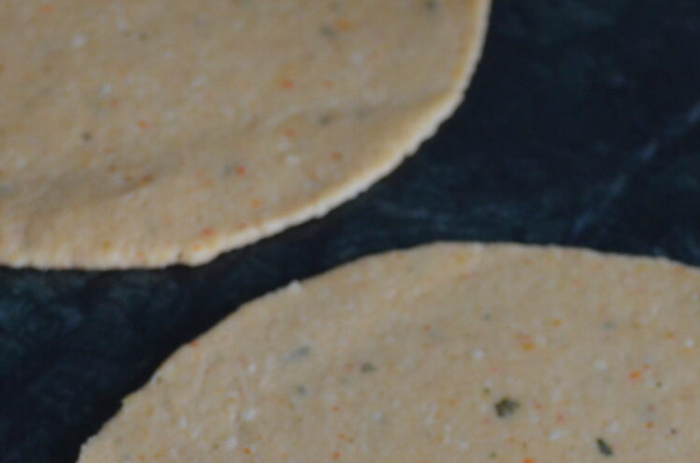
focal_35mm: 140
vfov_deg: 9.7
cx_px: 412
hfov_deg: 14.7
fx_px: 2716
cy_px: 469
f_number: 5
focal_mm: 34
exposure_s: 1/30
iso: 1000
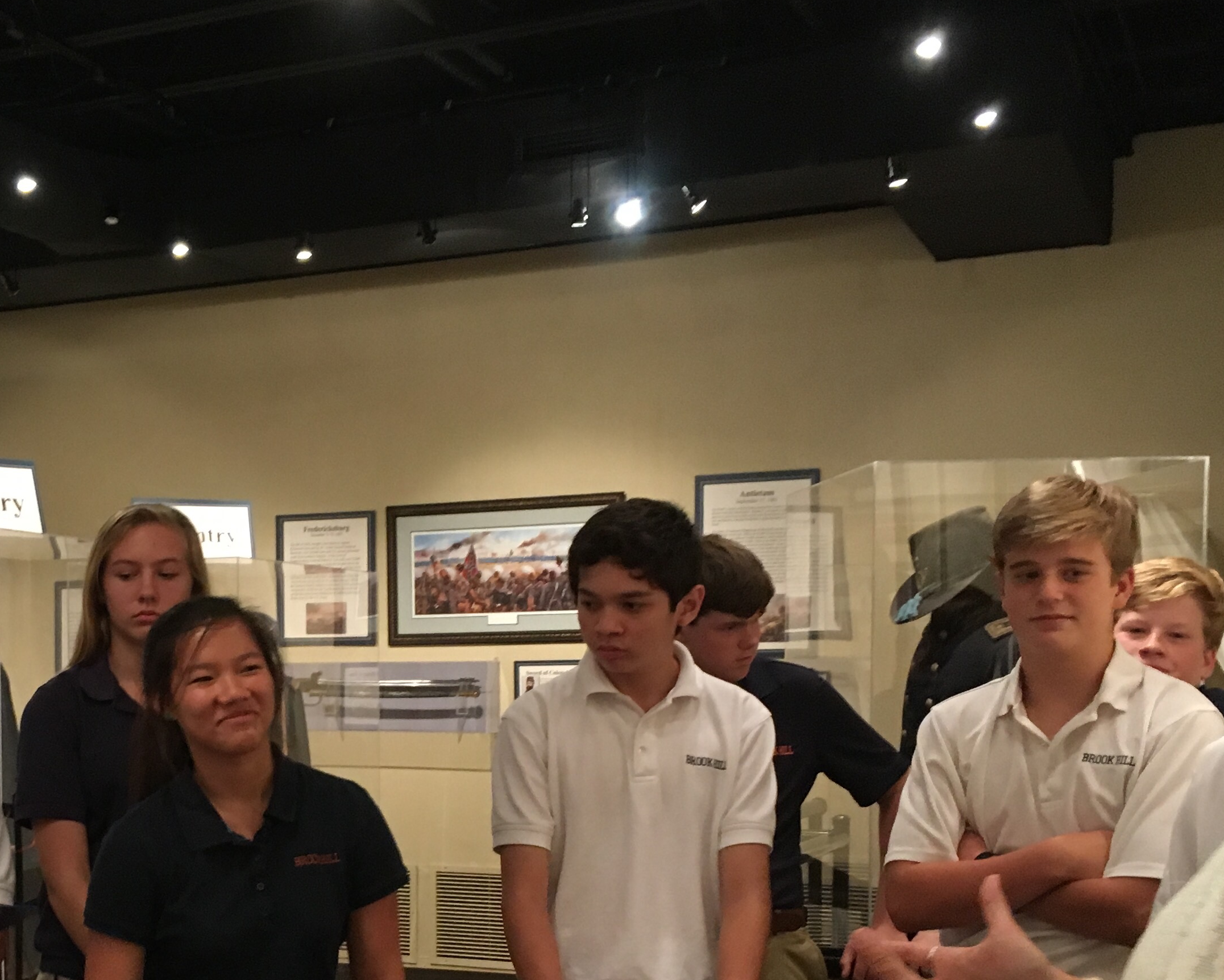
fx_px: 1920
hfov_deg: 34.3
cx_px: 240
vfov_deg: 28.0
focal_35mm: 53
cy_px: 779
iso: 200
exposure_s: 1/24
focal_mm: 4.15
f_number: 2.2
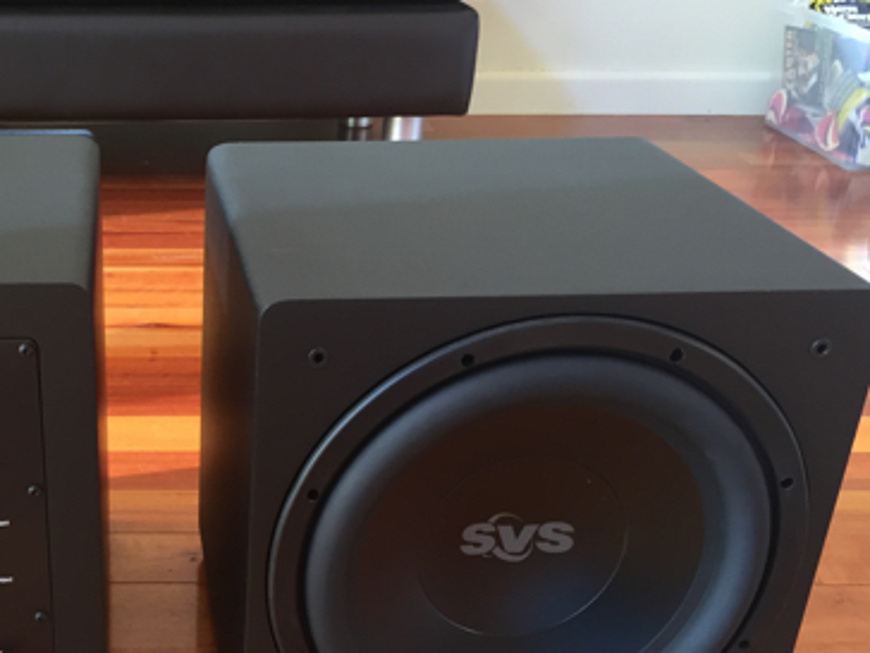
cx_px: 167
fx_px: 1282
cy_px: 509
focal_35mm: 51
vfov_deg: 28.0
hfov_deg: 36.2
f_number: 2.2
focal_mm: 4.15
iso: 80
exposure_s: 1/33
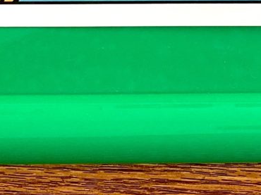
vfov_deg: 9.1
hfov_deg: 13.6
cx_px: 246
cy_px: -301
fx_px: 1085
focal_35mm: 144
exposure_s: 1/122
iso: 80
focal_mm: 4.25
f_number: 1.8
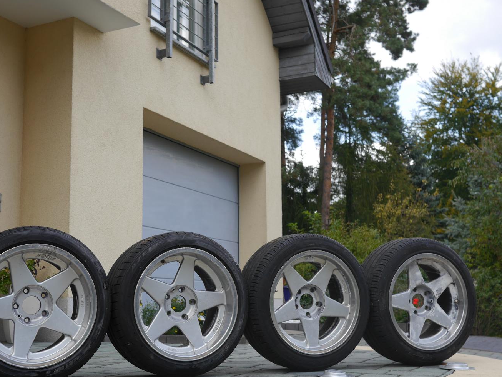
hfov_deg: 38.8
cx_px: 219
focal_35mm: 49
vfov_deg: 29.7
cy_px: 209
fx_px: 711
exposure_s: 1/500
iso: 160
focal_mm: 20
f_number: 3.5
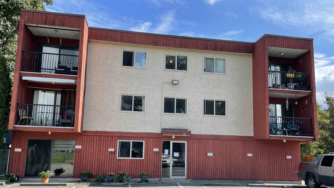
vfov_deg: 40.0
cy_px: 115
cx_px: 171
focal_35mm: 29
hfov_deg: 66.1
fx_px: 257
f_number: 1.6
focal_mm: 4.2
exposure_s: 1/1984
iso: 32
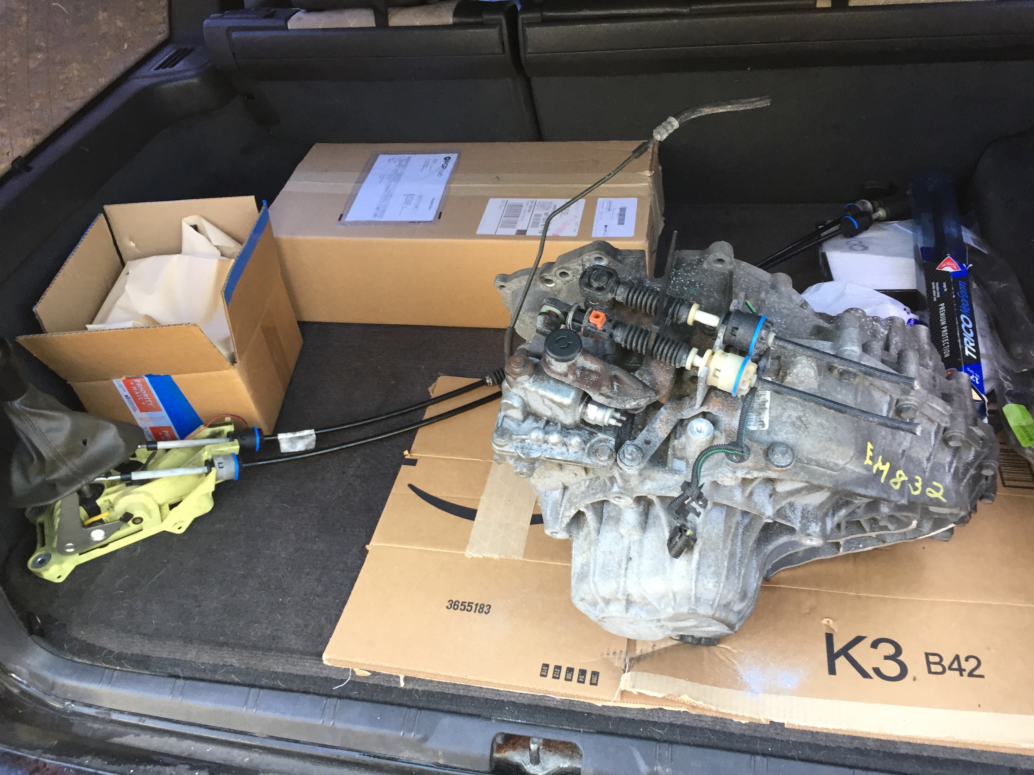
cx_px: 517
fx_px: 866
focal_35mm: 29
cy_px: 388
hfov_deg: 61.7
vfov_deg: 48.2
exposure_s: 1/30
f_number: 2.2
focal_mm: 4.15
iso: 40
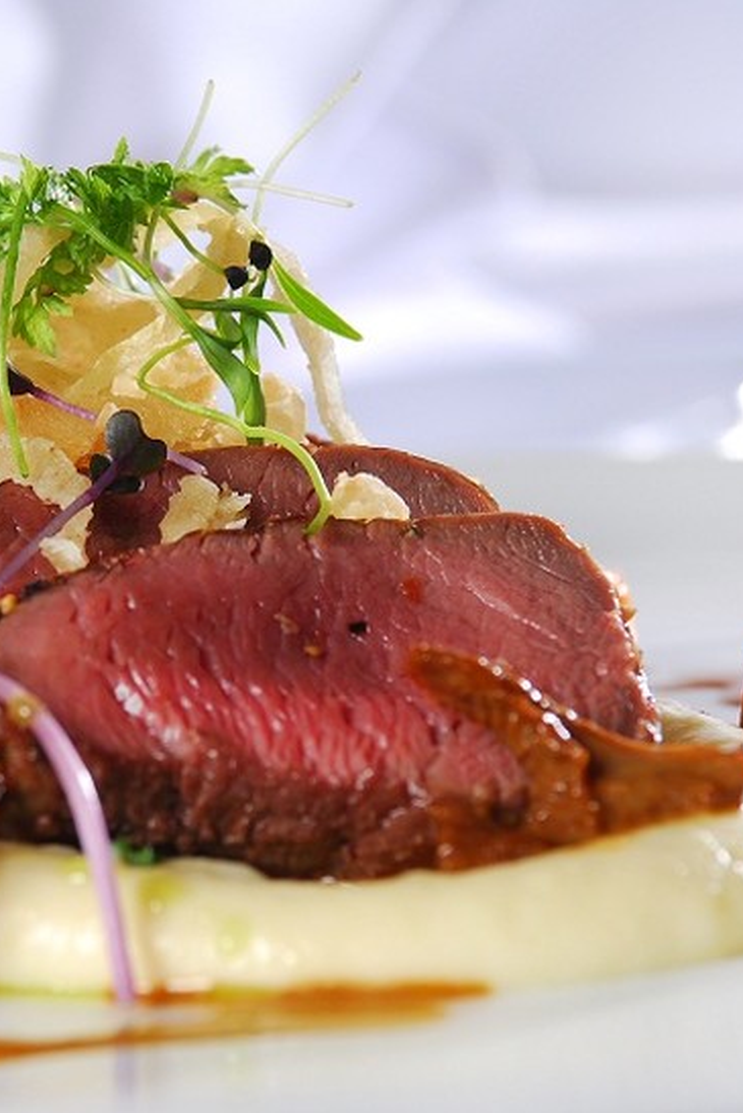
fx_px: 4888
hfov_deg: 8.7
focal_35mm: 158
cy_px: 555
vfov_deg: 13.0
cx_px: 173
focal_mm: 70
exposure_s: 1/160
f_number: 9
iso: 100
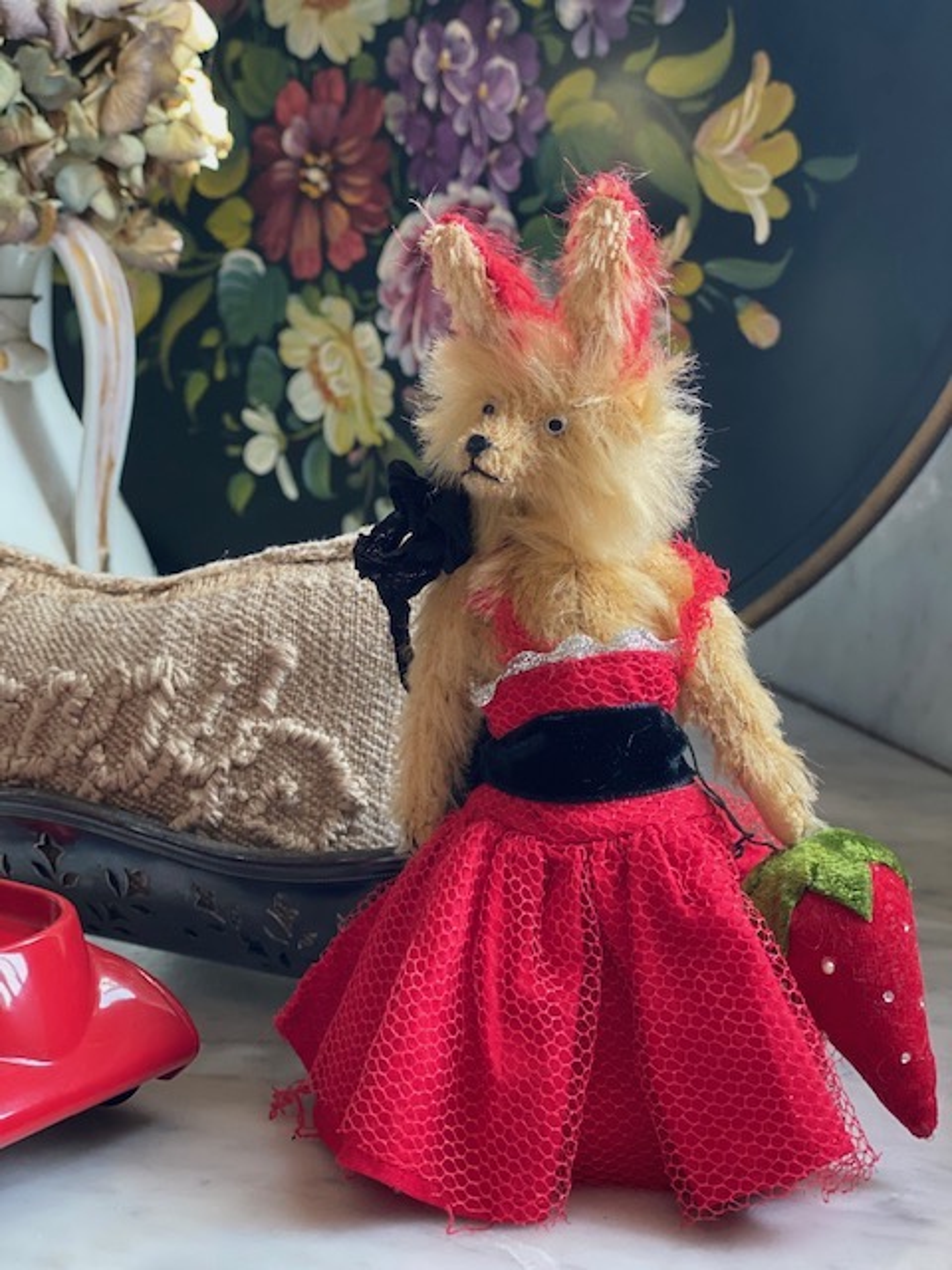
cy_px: 635
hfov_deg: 28.0
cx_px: 476
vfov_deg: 36.8
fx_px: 1907
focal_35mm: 52
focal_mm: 6
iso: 200
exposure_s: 1/122
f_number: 2
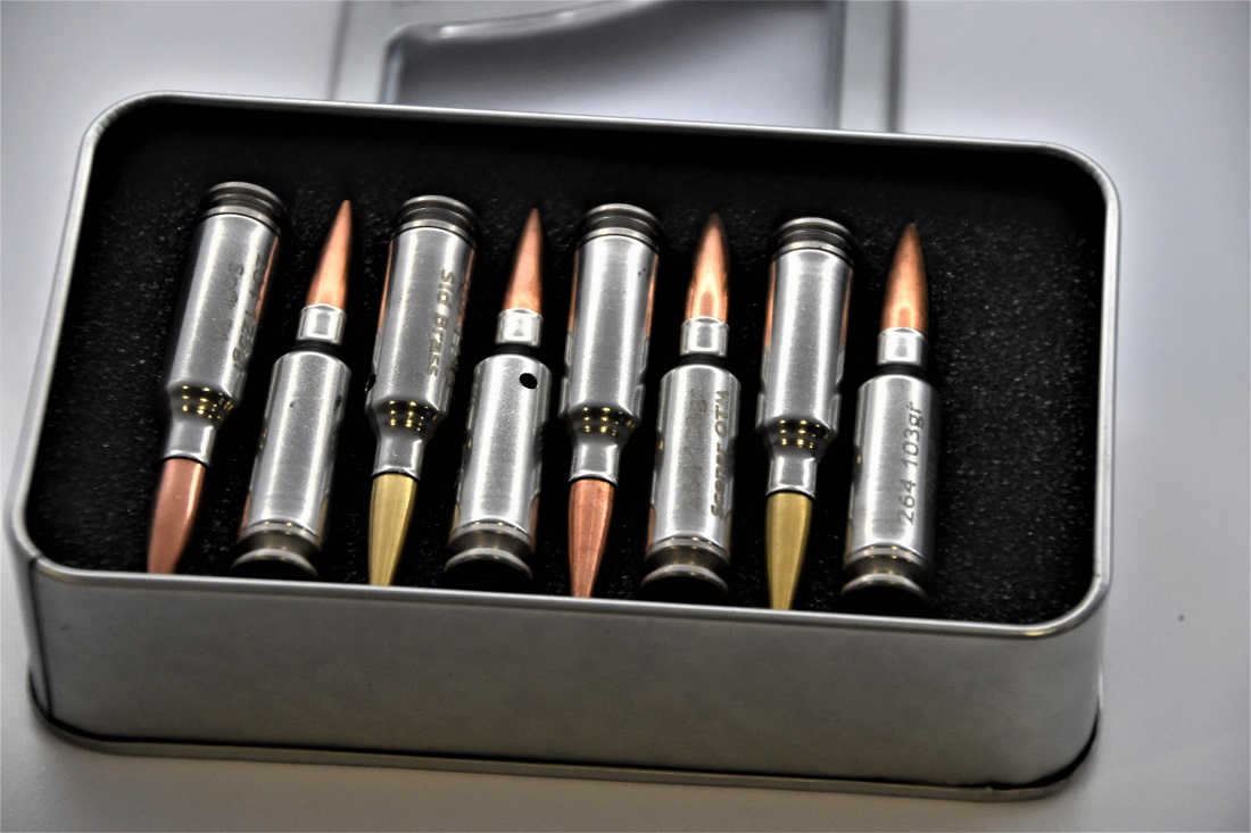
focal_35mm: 165
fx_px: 5732
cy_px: 416
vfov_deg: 8.3
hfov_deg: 12.5
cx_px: 626
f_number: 6
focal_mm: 110
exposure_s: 1/125
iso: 1800
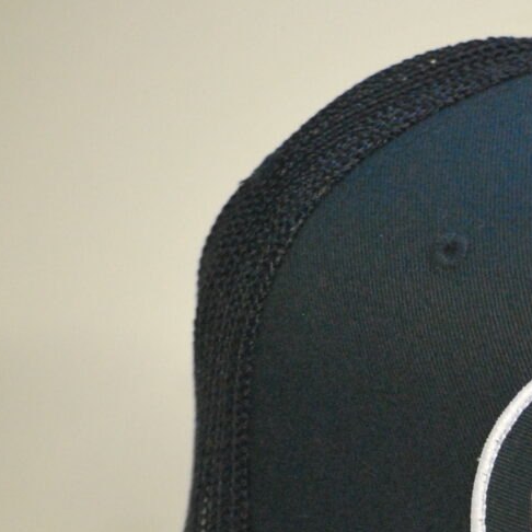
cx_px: 710
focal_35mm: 331
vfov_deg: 5.3
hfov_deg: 5.3
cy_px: 501
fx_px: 5755
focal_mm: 82
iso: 1600
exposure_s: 1/40
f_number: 4.5
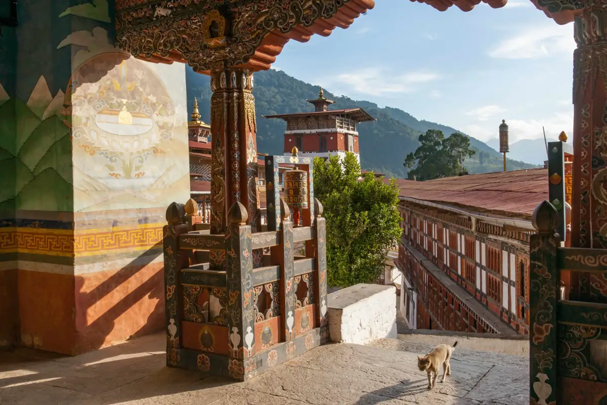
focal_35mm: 35
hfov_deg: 54.4
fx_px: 590
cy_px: 202
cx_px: 304
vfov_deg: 37.9
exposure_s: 1/40
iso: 200
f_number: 22
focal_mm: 35
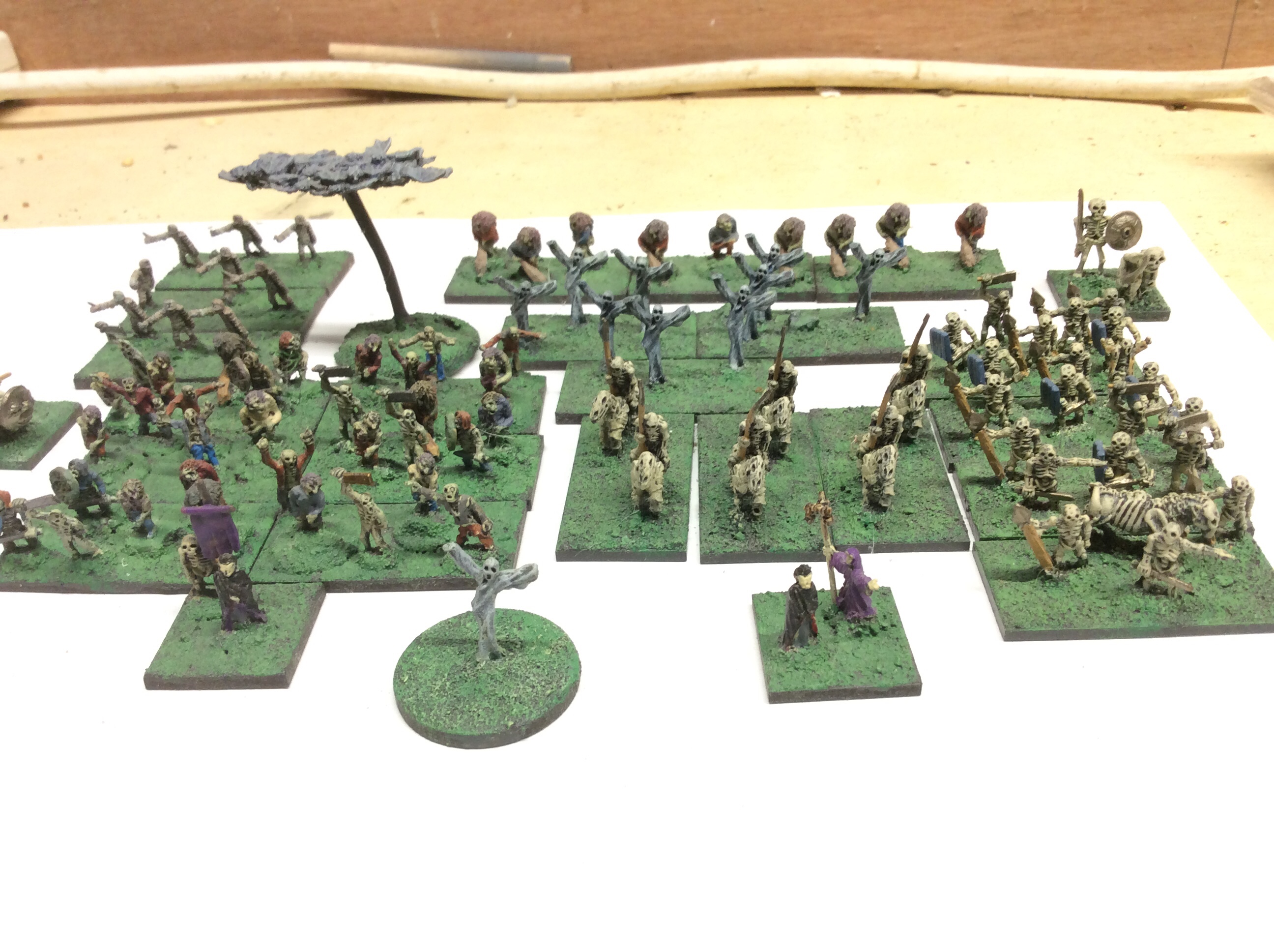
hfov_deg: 56.9
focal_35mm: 32
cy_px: 476
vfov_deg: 44.1
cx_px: 637
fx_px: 1176
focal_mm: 3.3
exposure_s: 1/25
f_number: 2.4
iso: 64
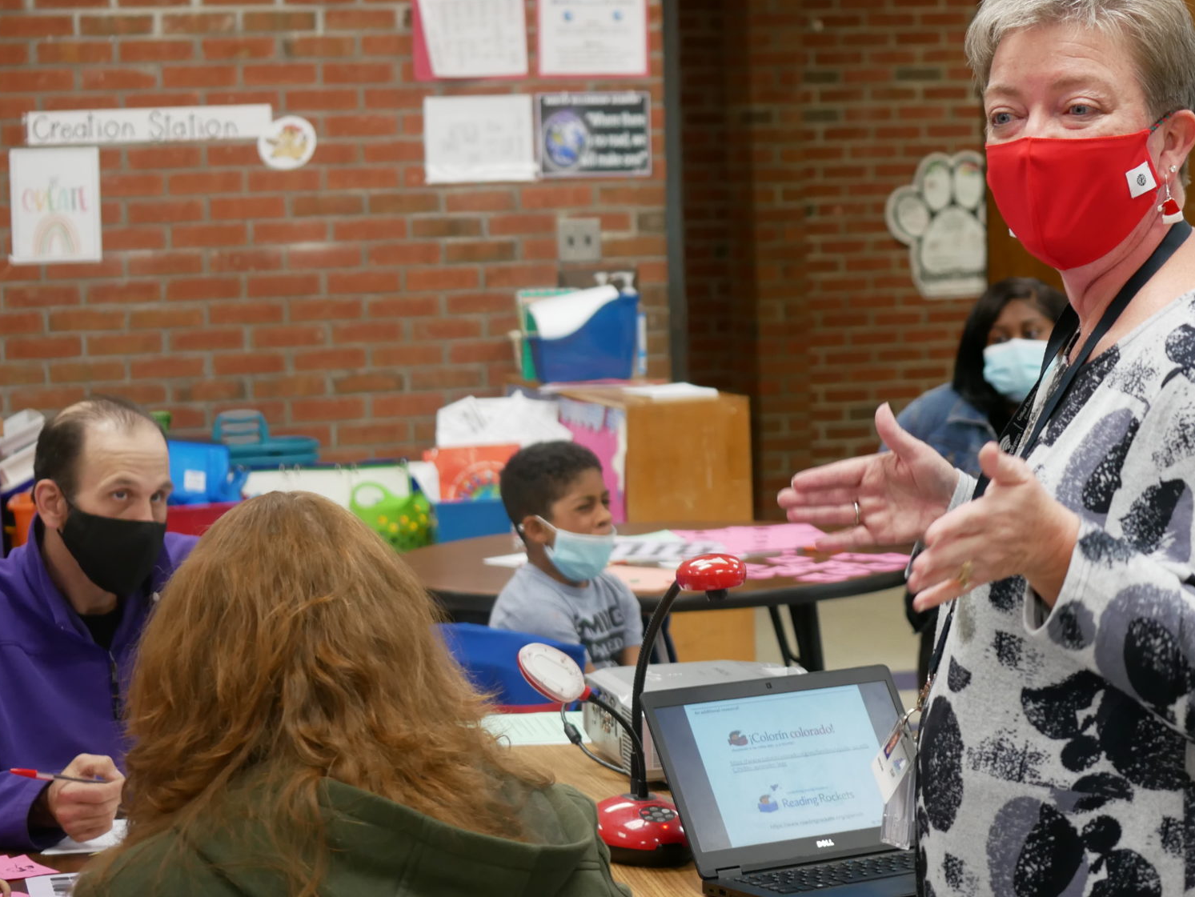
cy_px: 302
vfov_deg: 15.4
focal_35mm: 96
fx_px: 3315
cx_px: 810
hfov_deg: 20.4
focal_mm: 35
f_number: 2.8
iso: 640
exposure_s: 1/80
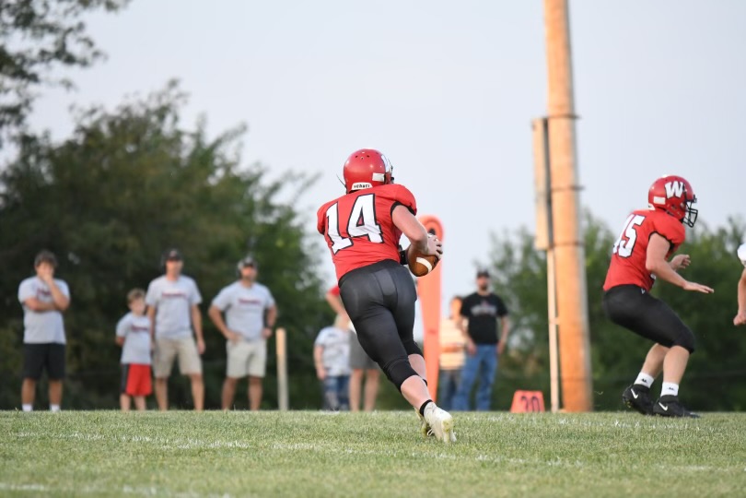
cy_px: 249
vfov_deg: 5.2
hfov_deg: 7.8
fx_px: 5439
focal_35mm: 262
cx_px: 373
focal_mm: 175
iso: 5600
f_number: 2.8
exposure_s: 1/8000
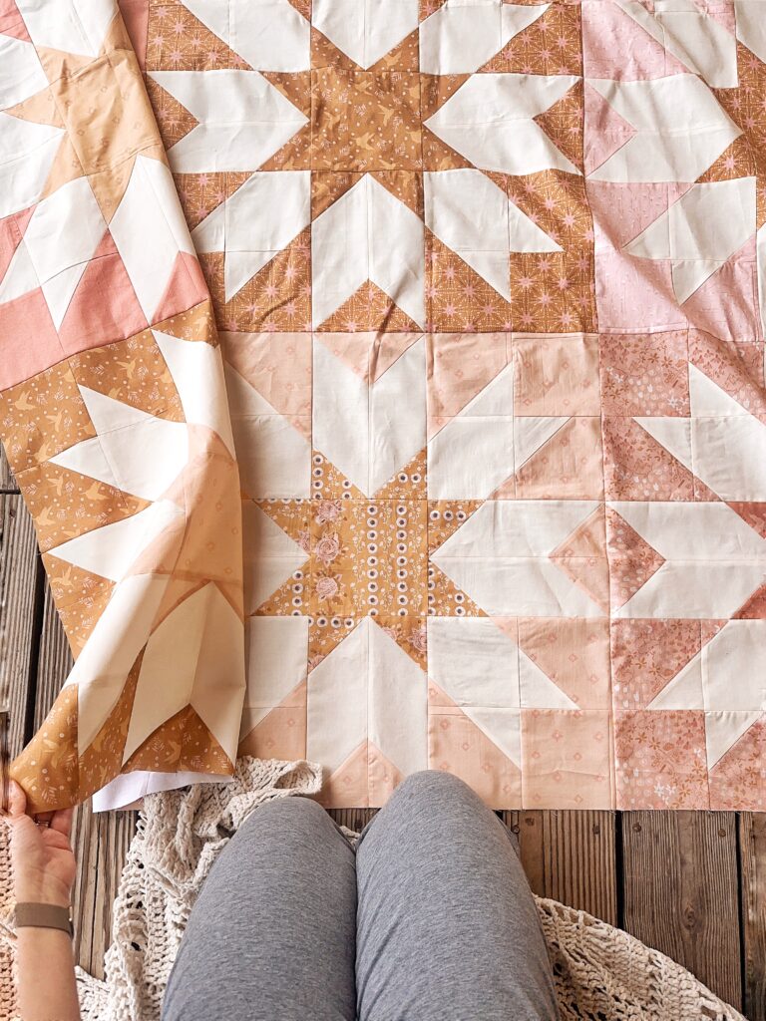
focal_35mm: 24
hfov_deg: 56.8
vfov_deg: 71.6
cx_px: 383
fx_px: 708
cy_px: 510
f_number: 1.78
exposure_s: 1/725
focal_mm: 6.86
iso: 80
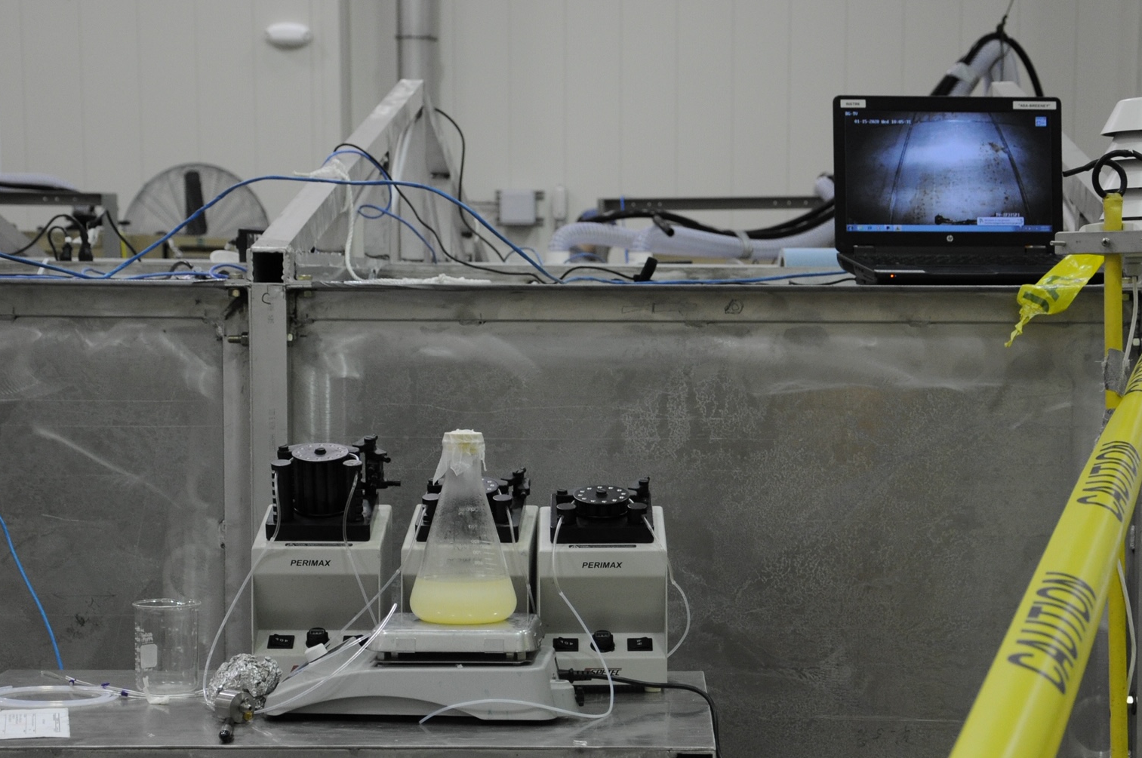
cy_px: 519
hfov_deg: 23.9
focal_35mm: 85
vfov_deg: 16.0
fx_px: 2693
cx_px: 642
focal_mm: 40
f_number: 4.5
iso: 800
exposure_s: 1/30
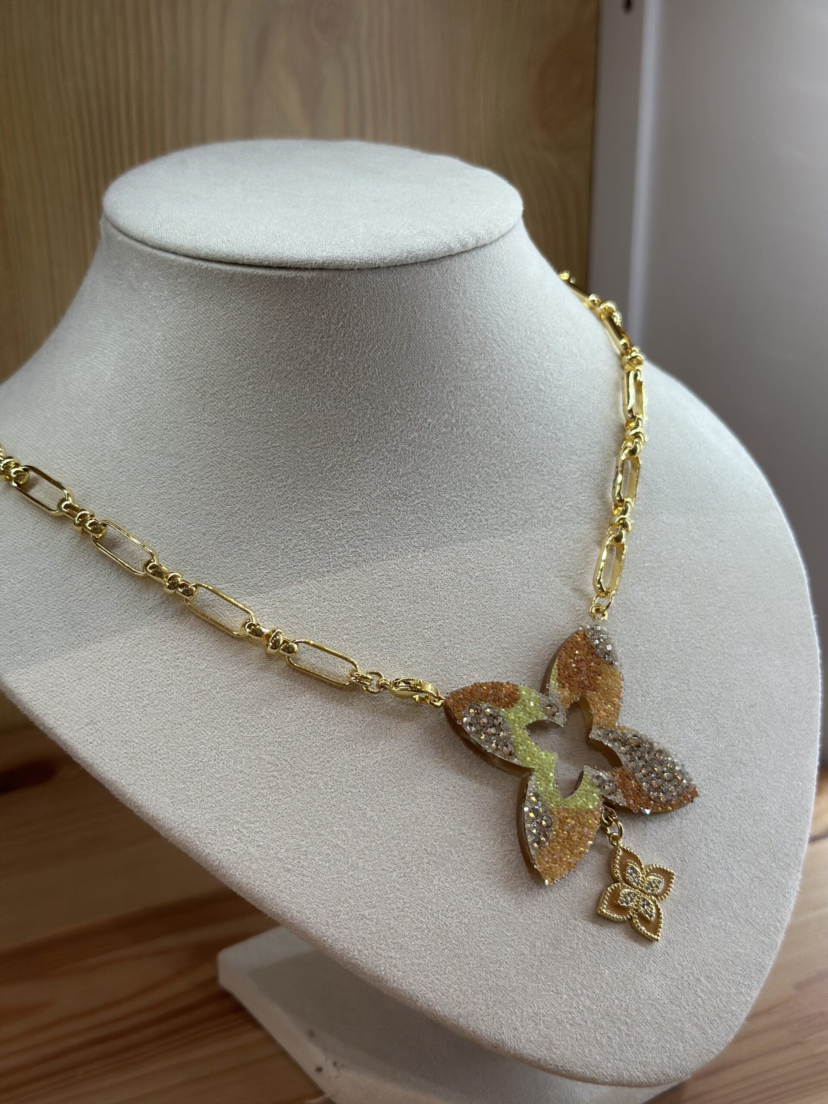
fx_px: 1531
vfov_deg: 39.7
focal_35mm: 48
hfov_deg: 30.3
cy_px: 552
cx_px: 414
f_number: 1.78
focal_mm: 6.86
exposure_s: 1/342
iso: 80
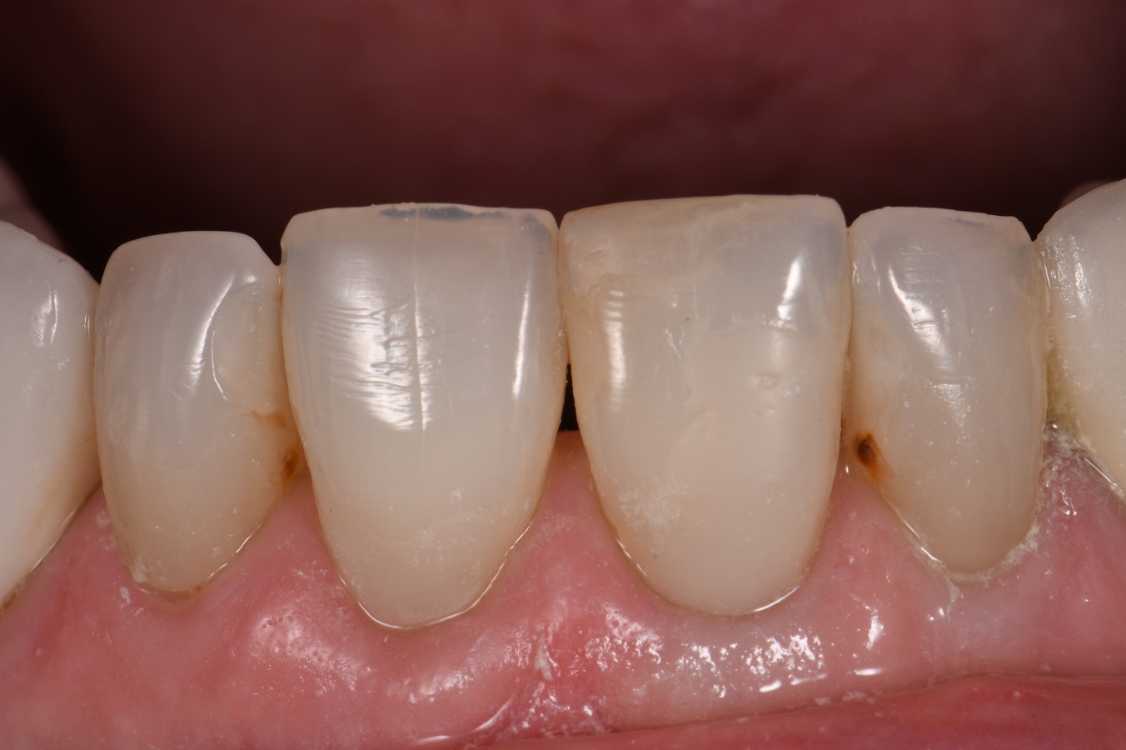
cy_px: 375
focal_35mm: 157
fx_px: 4908
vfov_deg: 8.7
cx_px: 563
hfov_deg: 13.1
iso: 200
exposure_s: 1/160
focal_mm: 105
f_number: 36
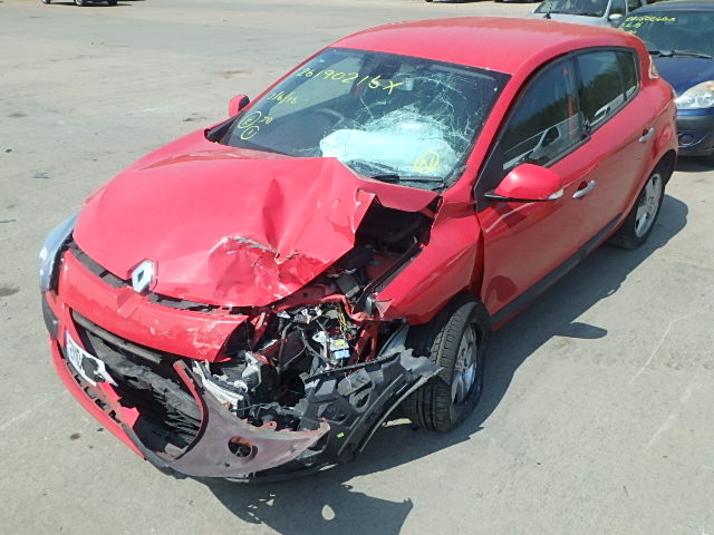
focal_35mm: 31
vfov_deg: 45.4
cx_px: 357
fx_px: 639
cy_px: 268
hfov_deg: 58.4
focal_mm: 5.6
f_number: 4.7
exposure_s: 1/500
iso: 125
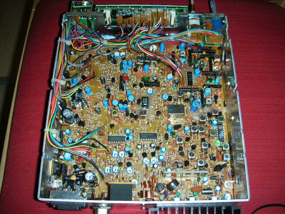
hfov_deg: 52.6
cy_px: 107
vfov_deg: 40.7
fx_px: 288
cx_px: 142
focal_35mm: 35
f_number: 3
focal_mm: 5.8
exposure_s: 1/60.1
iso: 50
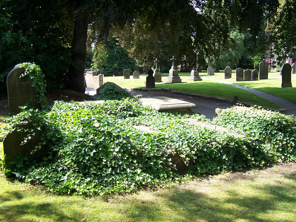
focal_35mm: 38
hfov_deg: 49.0
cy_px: 111
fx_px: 325
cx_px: 148
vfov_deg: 37.7
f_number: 2.8
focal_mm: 6.3
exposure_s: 1/250
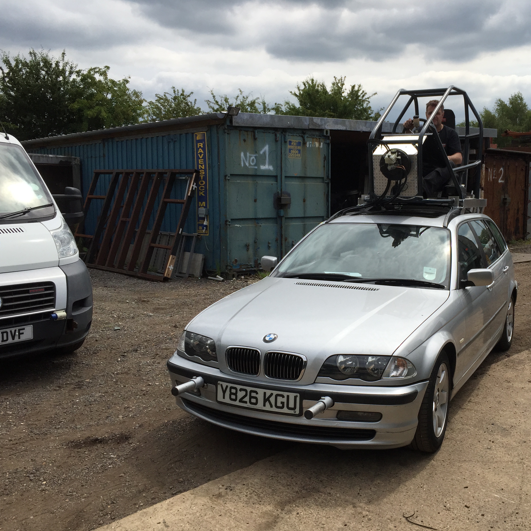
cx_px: 340
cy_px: 262
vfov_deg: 47.2
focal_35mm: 35
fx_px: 607
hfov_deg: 46.7
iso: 32
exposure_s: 1/3300
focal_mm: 4.15
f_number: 2.2
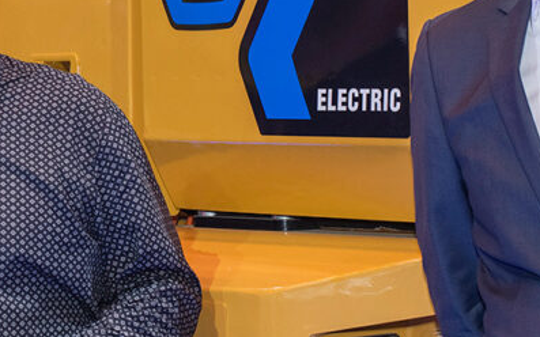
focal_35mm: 197
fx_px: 2899
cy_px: 223
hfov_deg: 10.5
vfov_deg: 6.7
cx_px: -72
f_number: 5.6
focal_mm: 50
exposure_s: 1/60
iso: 400
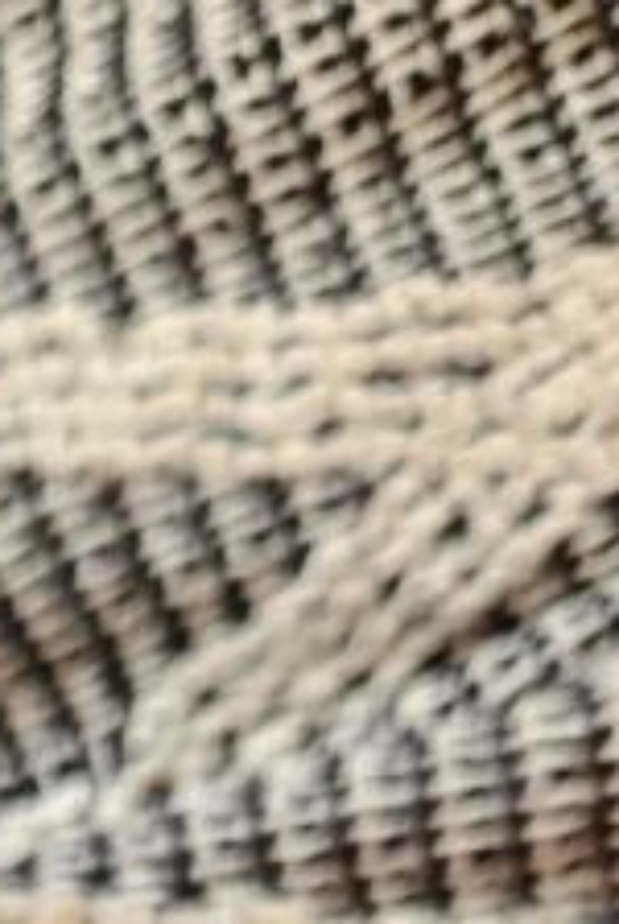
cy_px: 2013
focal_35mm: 128
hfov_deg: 9.6
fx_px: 3291
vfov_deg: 13.1
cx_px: -842
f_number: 1.8
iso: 160
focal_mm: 5.4
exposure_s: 1/100
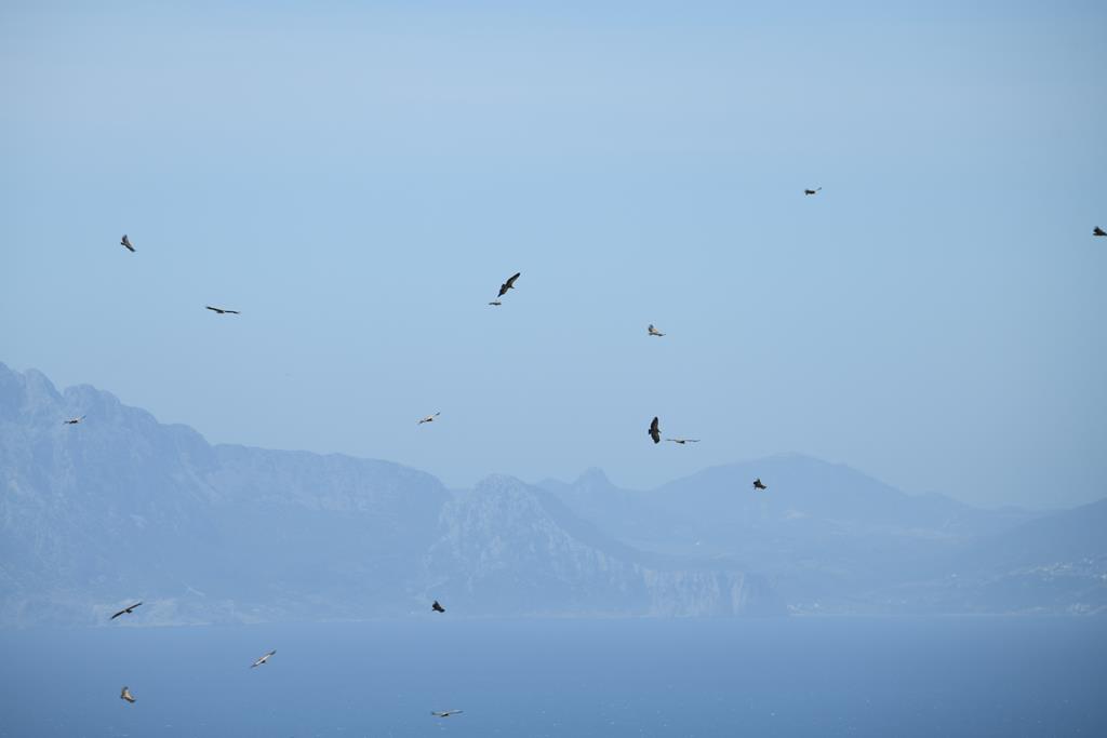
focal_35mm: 300
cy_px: 369
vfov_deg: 4.6
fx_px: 9226
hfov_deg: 6.9
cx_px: 554
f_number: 8
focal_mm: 300
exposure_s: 1/1600
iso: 250
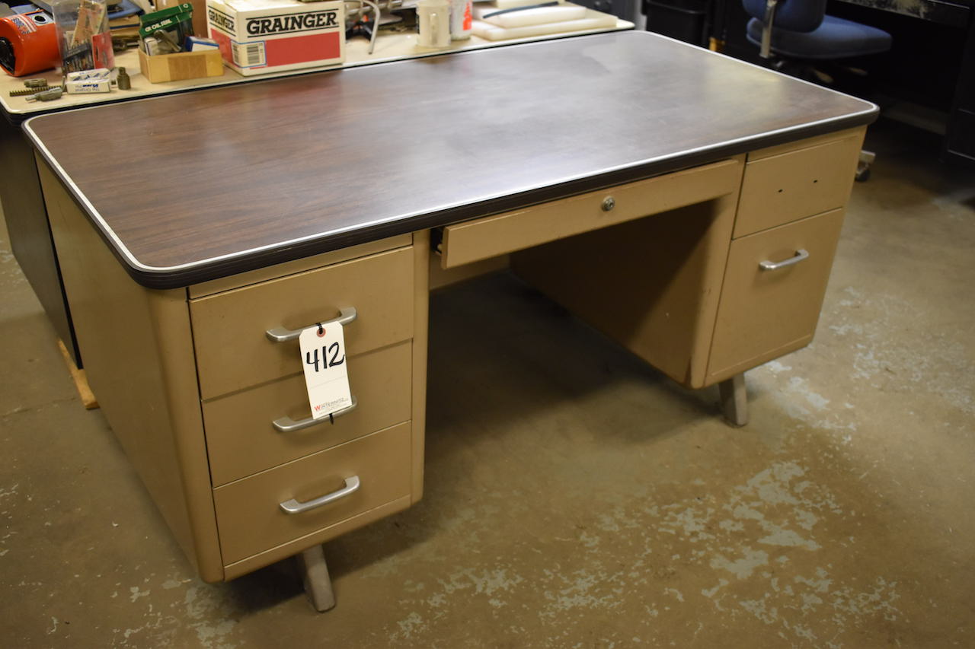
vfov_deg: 36.9
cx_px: 488
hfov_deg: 53.1
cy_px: 324
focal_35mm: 36
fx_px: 975
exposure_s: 1/60
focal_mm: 24
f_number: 3.8
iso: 1800
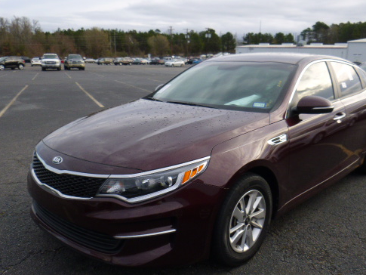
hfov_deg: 55.3
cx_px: 194
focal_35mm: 33
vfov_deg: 42.9
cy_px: 150
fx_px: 349
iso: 100
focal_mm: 4.5
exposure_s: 1/80
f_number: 3.9
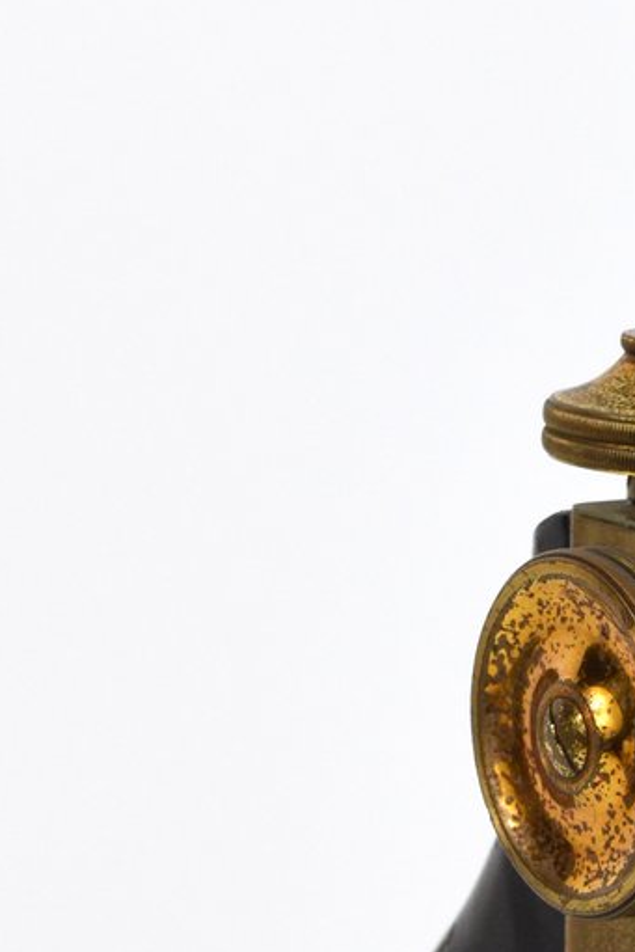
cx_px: 876
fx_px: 4811
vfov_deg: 11.1
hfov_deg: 7.5
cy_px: 1198
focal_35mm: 182
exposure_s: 1/160
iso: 640
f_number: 8
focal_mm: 31
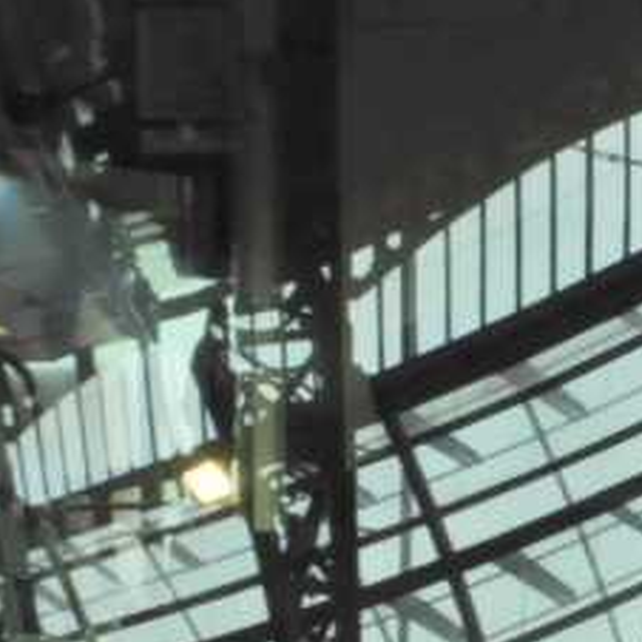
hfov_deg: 9.1
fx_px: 3945
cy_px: 676
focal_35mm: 188
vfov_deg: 9.2
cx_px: 972
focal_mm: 5.4
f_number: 8
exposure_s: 1/30
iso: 100
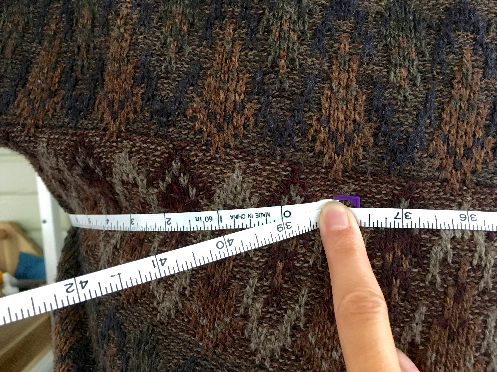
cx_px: 248
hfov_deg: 61.7
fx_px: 416
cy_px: 186
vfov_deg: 48.2
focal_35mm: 29
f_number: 2.2
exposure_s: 1/20
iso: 200
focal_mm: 4.15
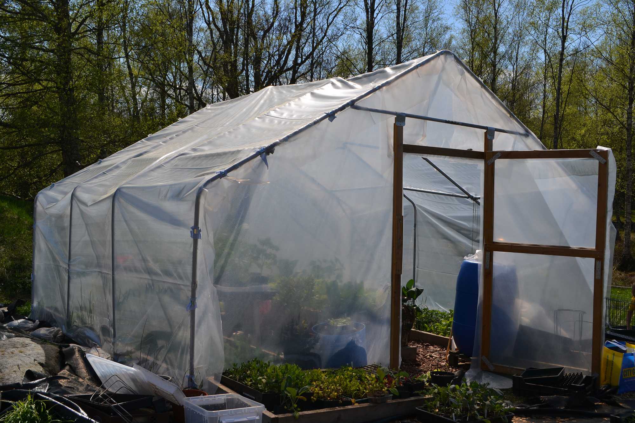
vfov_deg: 34.2
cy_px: 212
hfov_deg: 49.6
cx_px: 318
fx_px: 688
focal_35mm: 39
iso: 100
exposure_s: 1/320
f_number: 9
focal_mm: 26
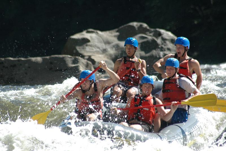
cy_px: 76
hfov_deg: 4.6
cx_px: 113
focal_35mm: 450
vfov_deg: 3.0
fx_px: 2823
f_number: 8
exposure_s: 1/800
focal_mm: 300
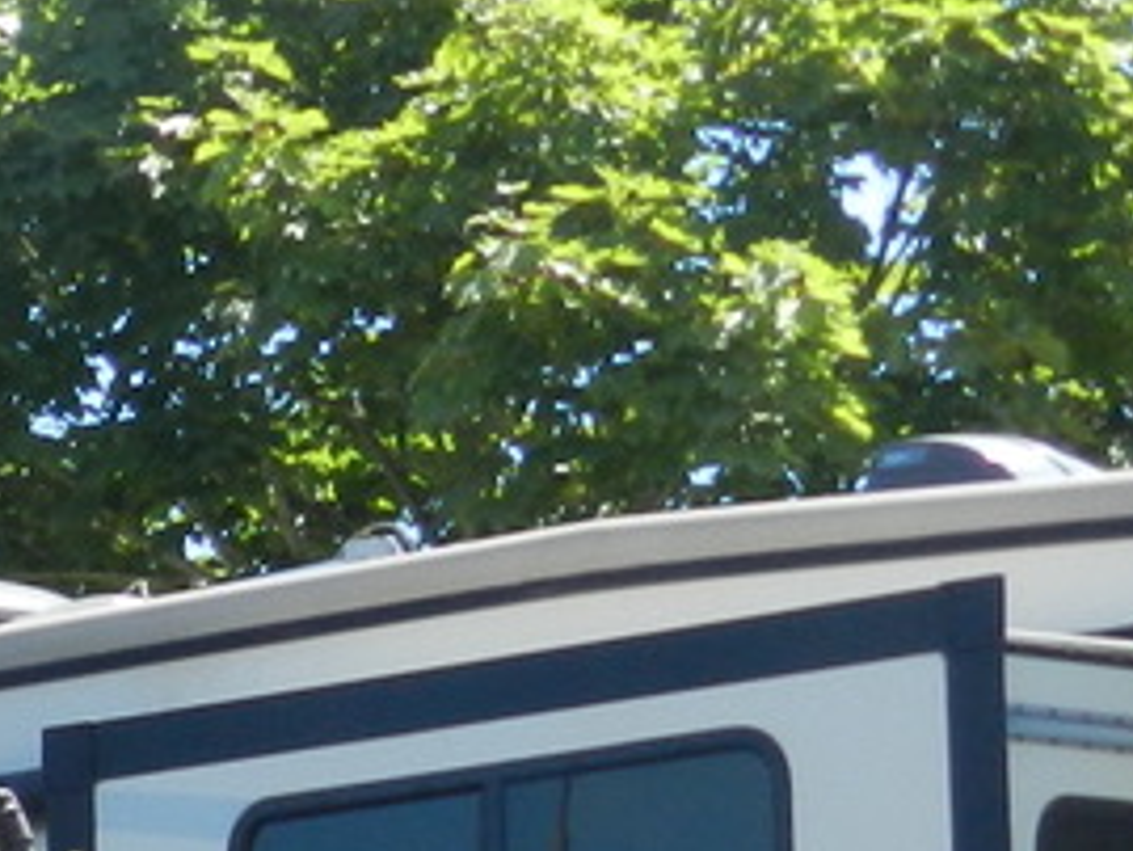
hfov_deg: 8.5
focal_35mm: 219
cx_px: -1162
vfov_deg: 6.6
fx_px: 7171
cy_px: 1580
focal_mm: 8.1
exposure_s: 1/400
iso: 160
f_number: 4.2
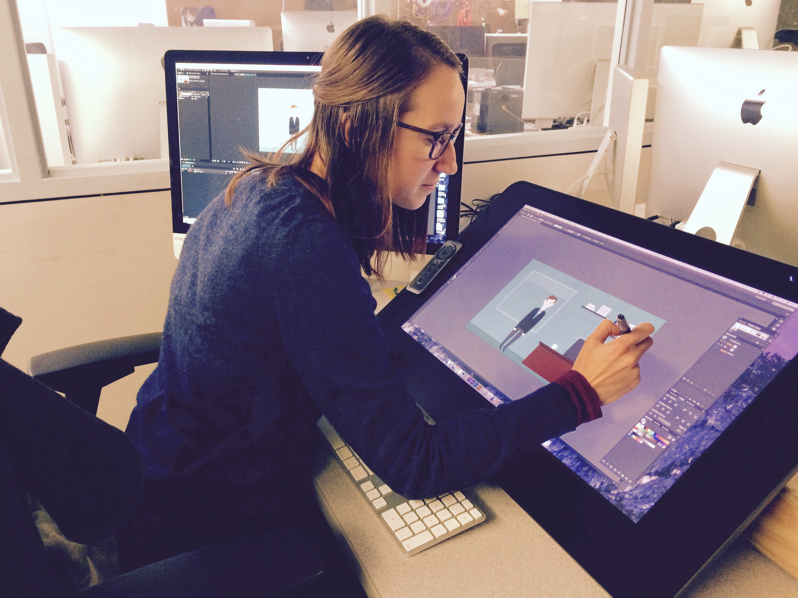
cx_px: 399
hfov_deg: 61.7
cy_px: 299
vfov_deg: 48.2
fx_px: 669
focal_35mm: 29
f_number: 2.2
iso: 250
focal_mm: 4.15
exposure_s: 1/30
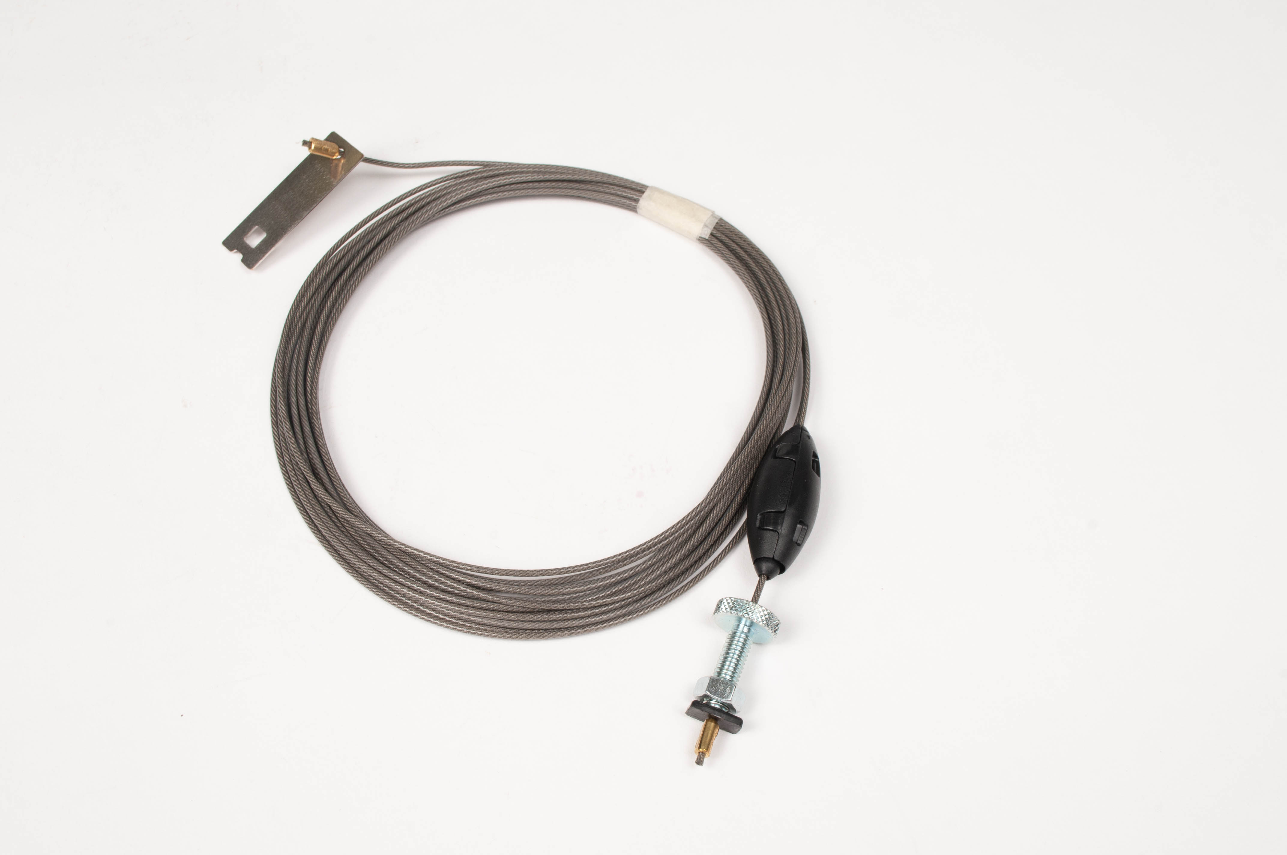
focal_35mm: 42
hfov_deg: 46.4
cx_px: 644
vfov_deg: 31.8
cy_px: 428
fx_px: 1500
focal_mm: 28
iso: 200
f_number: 13
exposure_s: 1/50
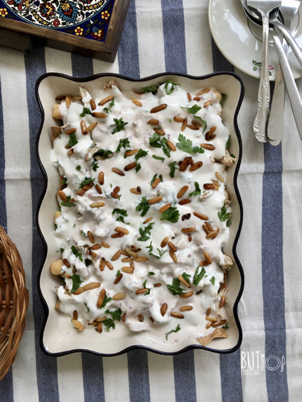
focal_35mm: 29
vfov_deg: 61.7
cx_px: 151
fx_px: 337
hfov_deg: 48.2
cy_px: 201
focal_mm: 4.15
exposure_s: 1/33
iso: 25
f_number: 2.2
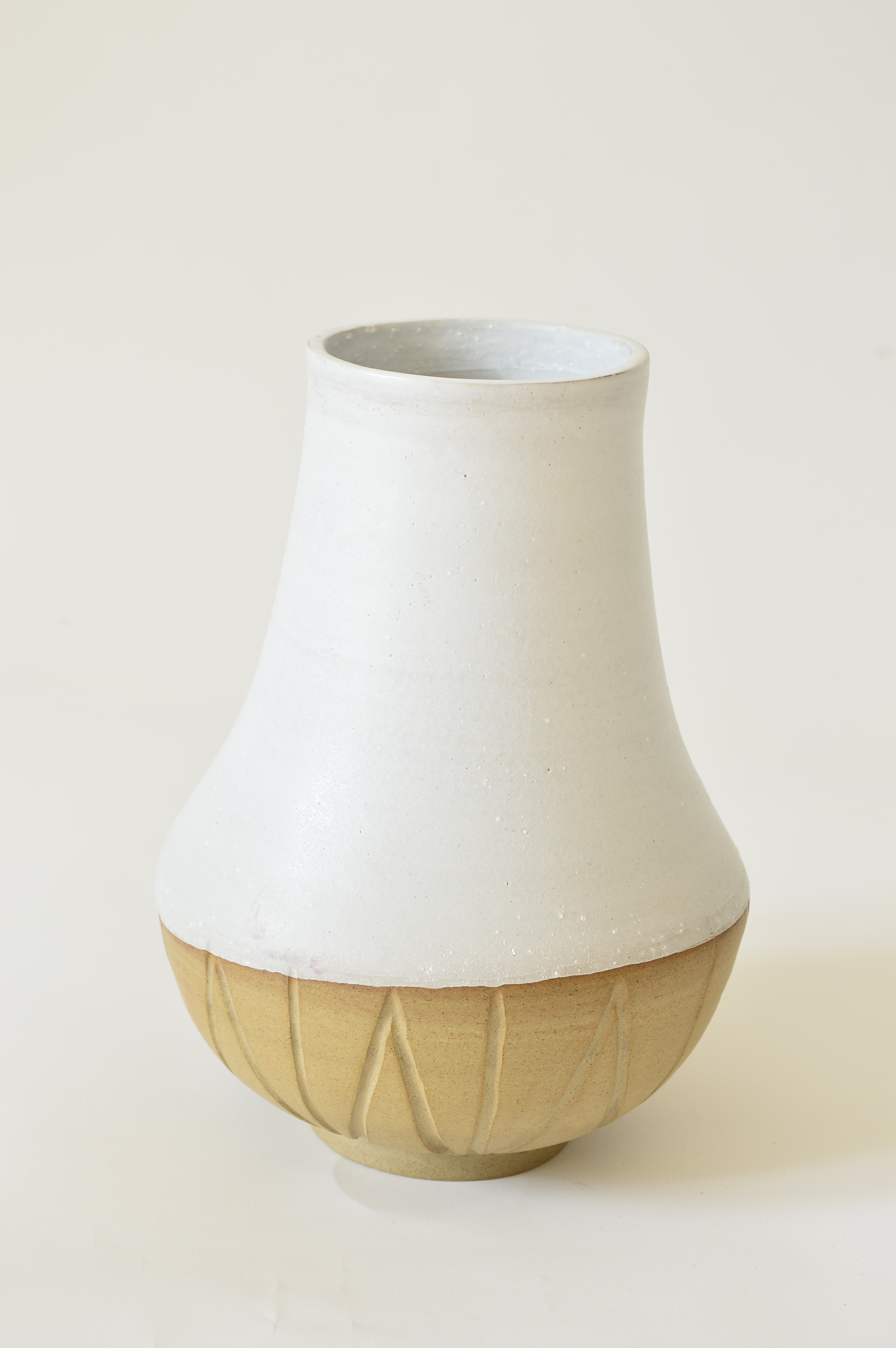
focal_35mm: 72
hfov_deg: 18.9
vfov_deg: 28.1
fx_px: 2693
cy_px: 674
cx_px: 448
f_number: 7.1
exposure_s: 1/13
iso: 200
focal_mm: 48
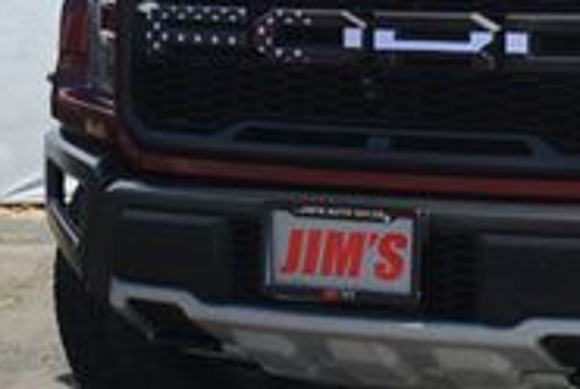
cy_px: -91
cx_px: 890
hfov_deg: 10.6
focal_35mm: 187
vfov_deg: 7.3
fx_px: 3018
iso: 100
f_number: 5
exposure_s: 1/125
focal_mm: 36
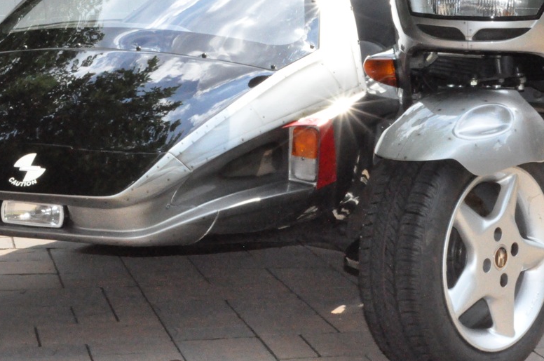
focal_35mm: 94
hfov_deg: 21.7
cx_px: 317
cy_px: 81
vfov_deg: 14.4
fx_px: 1418
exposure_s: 1/200
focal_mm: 38
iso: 6400
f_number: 32
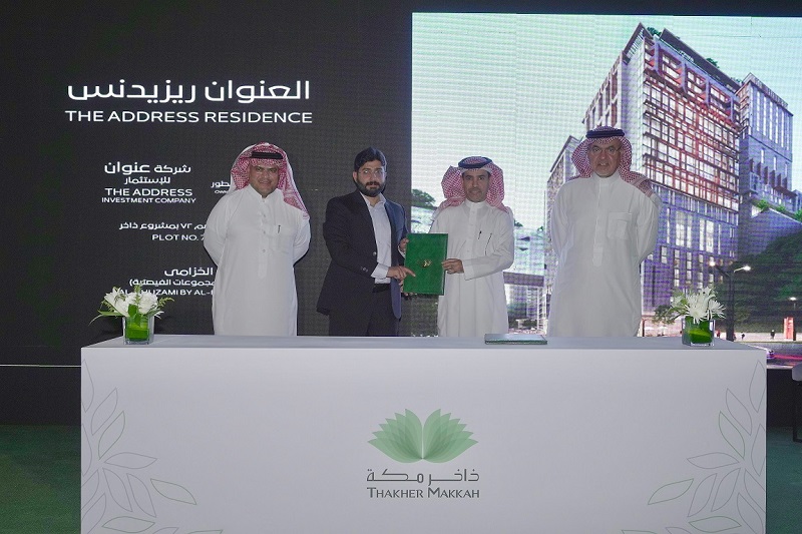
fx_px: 935
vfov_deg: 31.9
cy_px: 267
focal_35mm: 42
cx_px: 401
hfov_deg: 46.4
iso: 5000
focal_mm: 28
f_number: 4
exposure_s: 1/125
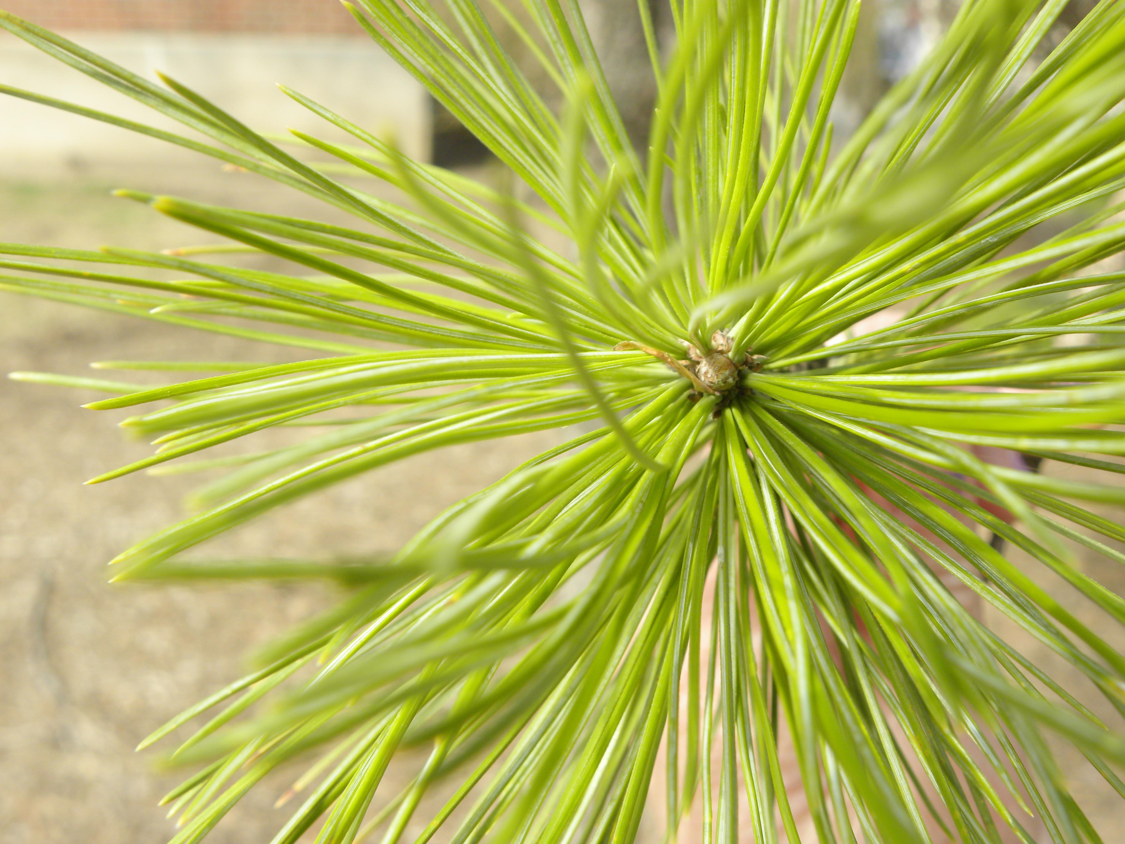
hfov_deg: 45.8
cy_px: 422
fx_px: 1332
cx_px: 562
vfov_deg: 35.1
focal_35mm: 41
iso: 64
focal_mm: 7.3
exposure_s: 1/110
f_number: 4
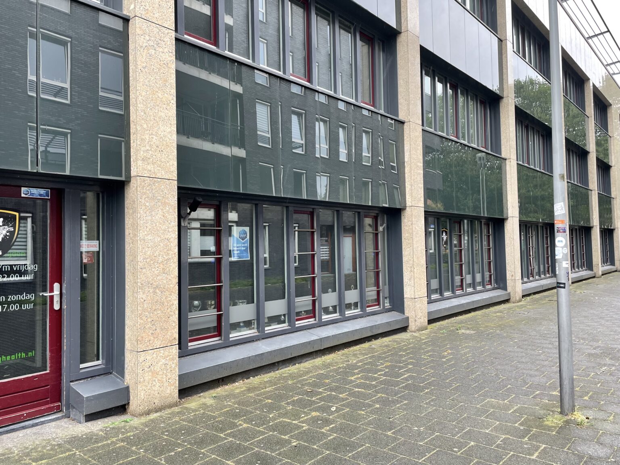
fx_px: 466
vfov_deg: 53.1
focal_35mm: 26
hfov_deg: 67.3
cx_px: 310
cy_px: 232
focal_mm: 4.2
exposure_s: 1/121
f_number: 1.6
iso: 50
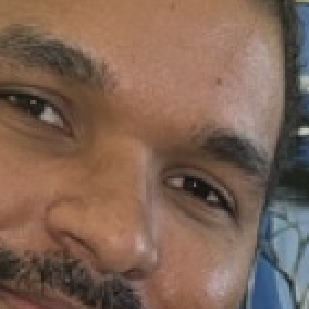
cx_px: 359
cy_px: 844
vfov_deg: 8.1
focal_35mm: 191
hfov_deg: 9.1
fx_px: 1929
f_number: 1.78
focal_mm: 6.86
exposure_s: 1/22
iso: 80
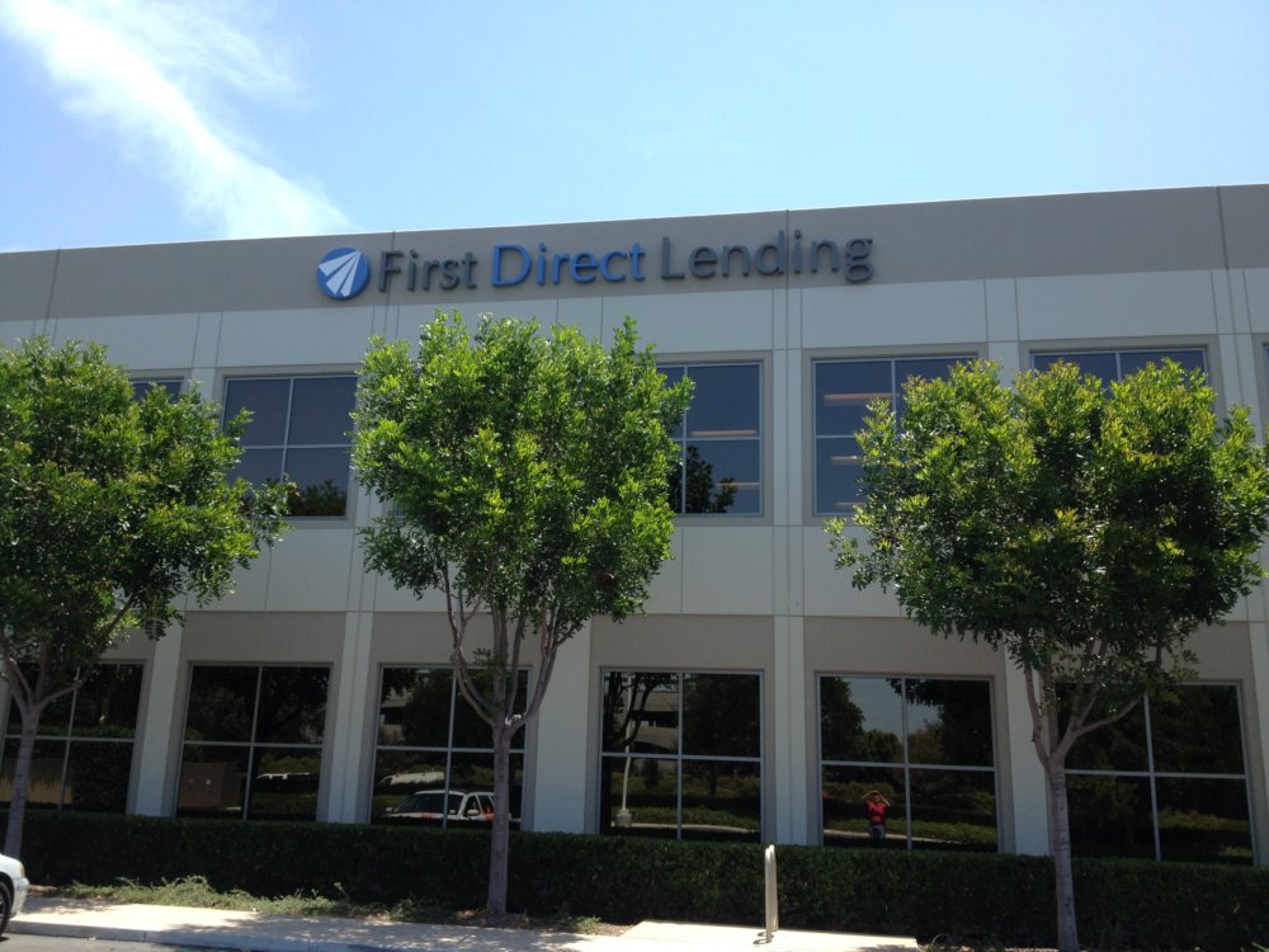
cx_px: 634
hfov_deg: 52.6
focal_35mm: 35
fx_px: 1283
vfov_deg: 40.7
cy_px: 476
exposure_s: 1/876
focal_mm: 4.28
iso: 50
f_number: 2.4
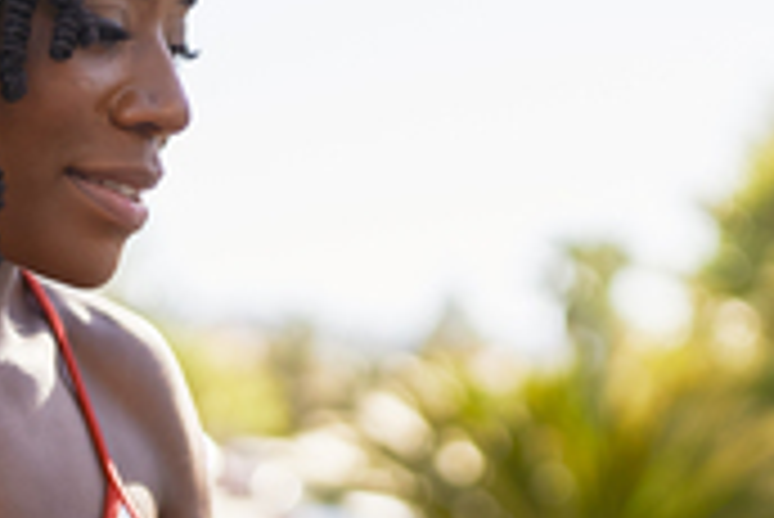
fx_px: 2582
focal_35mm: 120
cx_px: 374
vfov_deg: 11.4
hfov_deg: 17.0
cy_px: 484
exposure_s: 1/2000
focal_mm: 35
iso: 100
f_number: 2
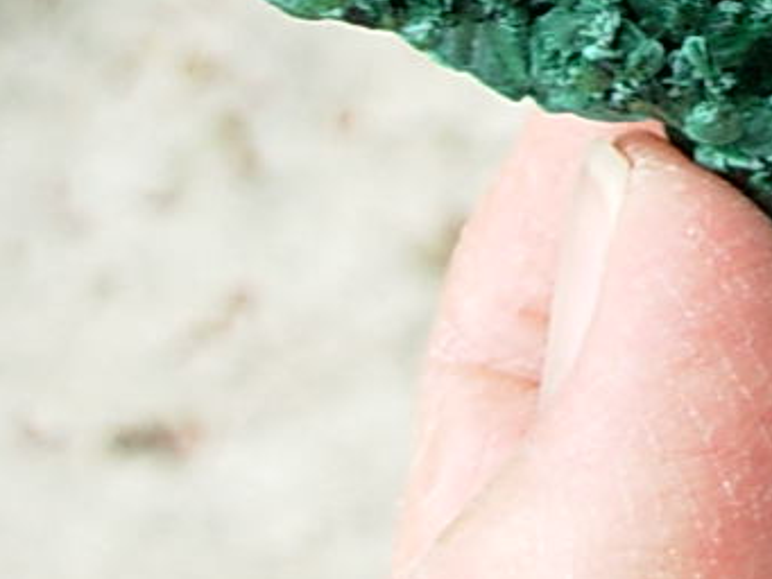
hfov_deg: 15.9
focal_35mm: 114
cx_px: 1152
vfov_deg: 12.7
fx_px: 2543
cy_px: -95
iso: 50
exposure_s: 1/34.9
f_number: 2.9
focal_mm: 6.3
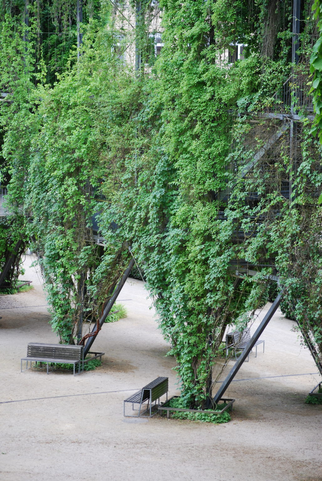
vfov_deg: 16.1
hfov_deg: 10.8
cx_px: 161
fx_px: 1706
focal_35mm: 128
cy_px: 240
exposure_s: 1/160
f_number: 4.5
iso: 200
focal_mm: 85
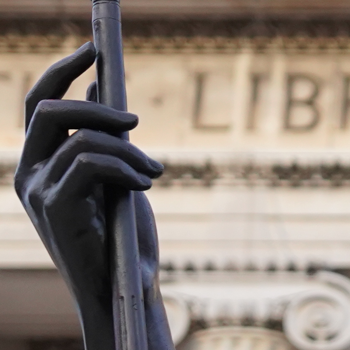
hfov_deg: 5.1
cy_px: 418
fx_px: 3835
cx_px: 882
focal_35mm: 335
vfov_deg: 5.2
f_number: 3.5
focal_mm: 54.7
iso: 2000
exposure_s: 1/2000
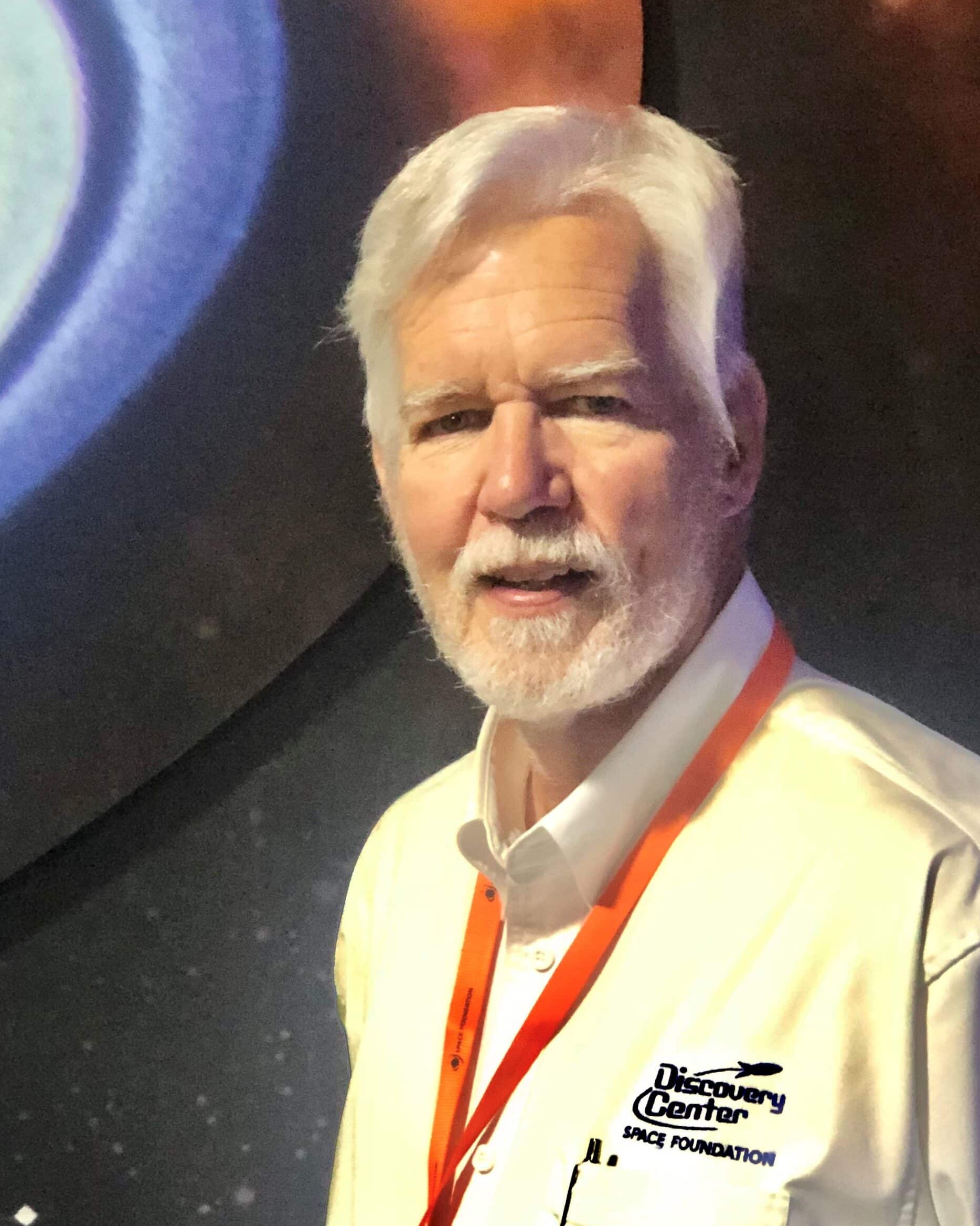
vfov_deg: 30.9
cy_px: 667
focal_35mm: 61
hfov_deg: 25.0
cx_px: 487
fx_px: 2212
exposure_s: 1/30
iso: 500
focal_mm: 6.6
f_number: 2.8
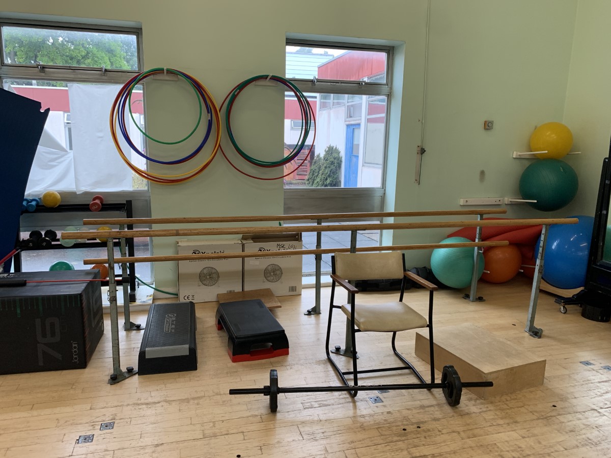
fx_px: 459
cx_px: 306
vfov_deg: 53.1
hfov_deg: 67.3
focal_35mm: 26
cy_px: 229
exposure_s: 1/100
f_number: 1.8
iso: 100
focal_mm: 4.25
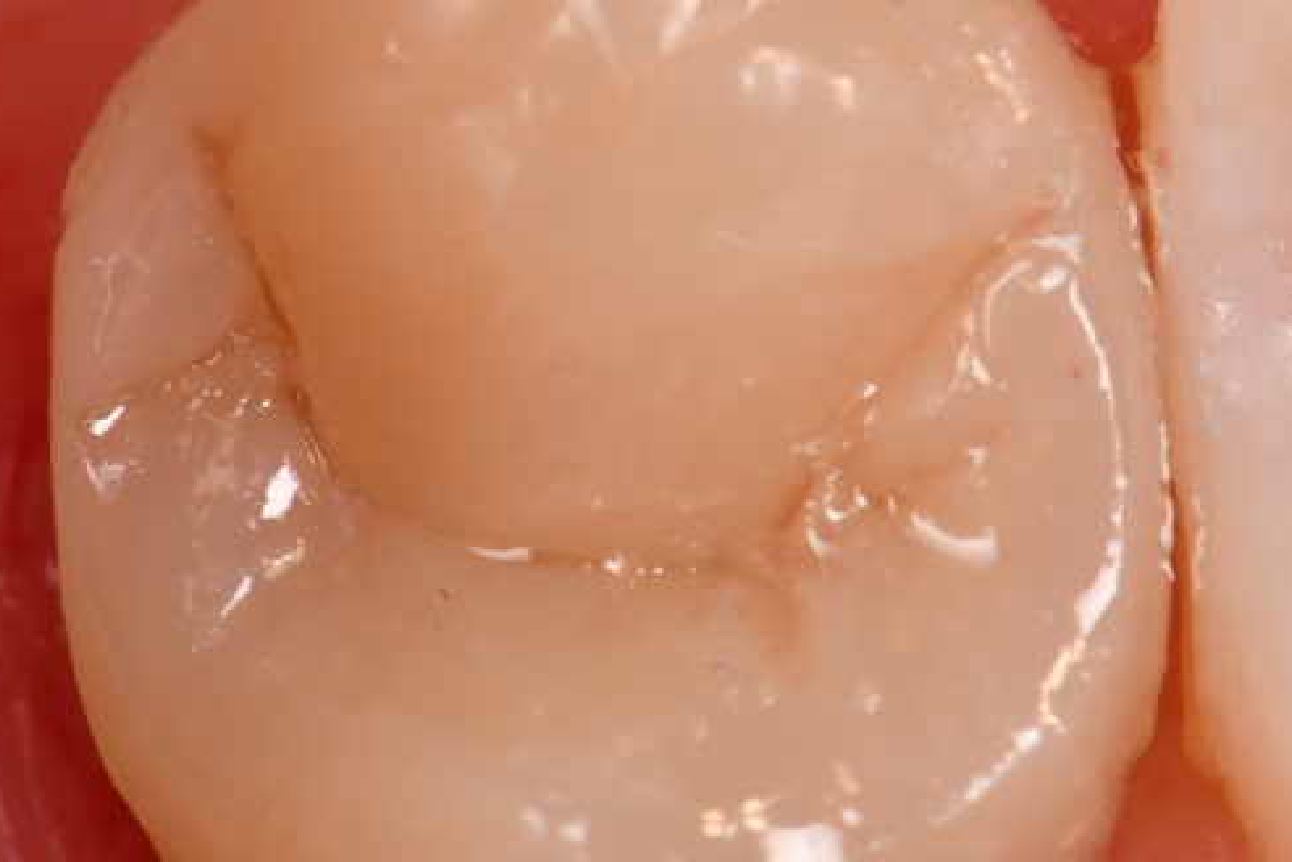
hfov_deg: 4.8
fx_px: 15467
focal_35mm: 431
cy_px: 426
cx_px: 685
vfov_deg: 3.2
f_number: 32
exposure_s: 1/160
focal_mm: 105
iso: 200
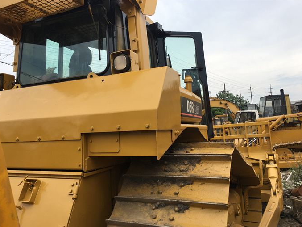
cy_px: 115
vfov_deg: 46.8
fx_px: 262
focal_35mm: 30
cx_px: 150
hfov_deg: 60.0
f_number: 2.2
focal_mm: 4.15
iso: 25
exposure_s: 1/916
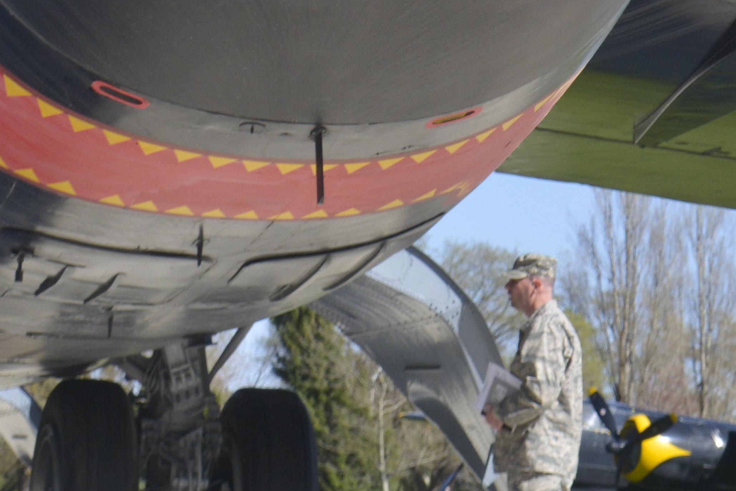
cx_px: 766
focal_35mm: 143
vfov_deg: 9.4
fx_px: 2924
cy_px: -196
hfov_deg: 14.1
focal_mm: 40
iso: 400
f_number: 8
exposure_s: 1/800
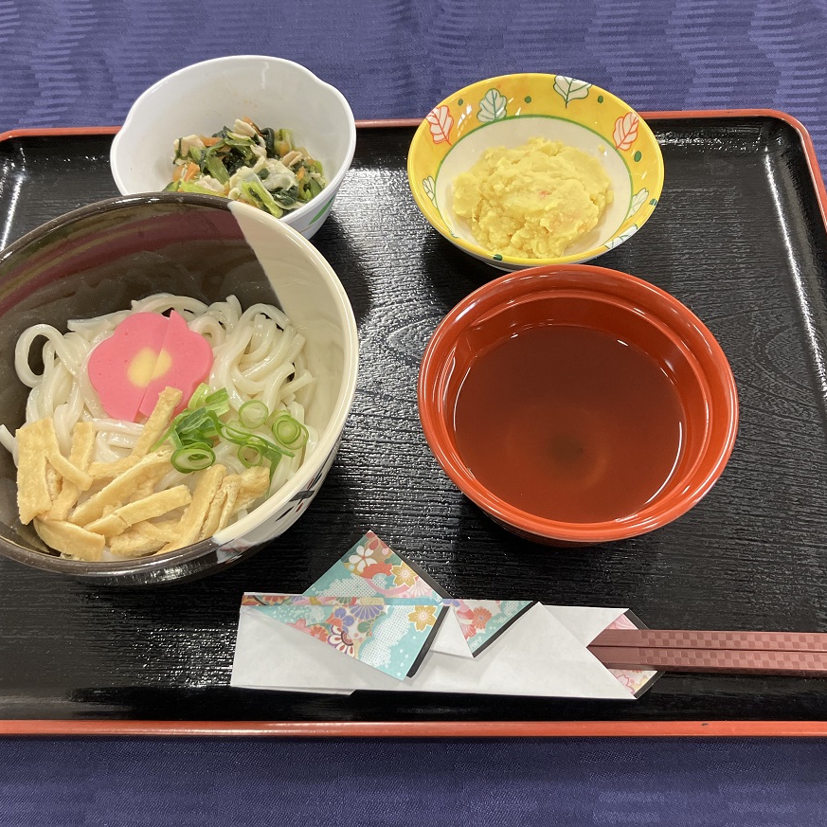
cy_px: 405
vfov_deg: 48.4
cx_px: 392
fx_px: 919
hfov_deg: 48.4
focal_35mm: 34
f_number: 1.8
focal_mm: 3.99
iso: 125
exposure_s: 1/60
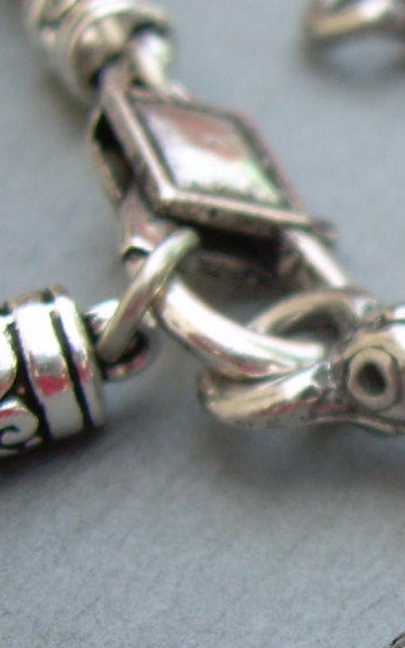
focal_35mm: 107
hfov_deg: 11.7
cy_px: 323
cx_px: 599
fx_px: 1890
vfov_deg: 19.5
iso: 50
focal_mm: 6.3
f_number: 2.8
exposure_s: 1/162
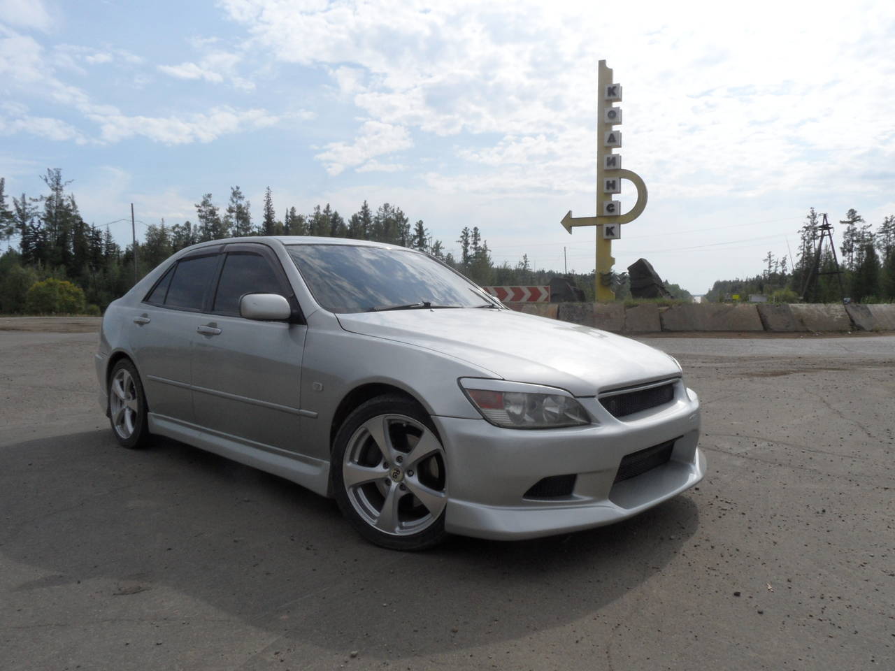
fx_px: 621
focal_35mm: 24
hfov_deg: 71.6
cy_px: 336
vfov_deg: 56.8
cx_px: 448
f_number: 6.6
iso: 80
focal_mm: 3.9
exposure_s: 1/500
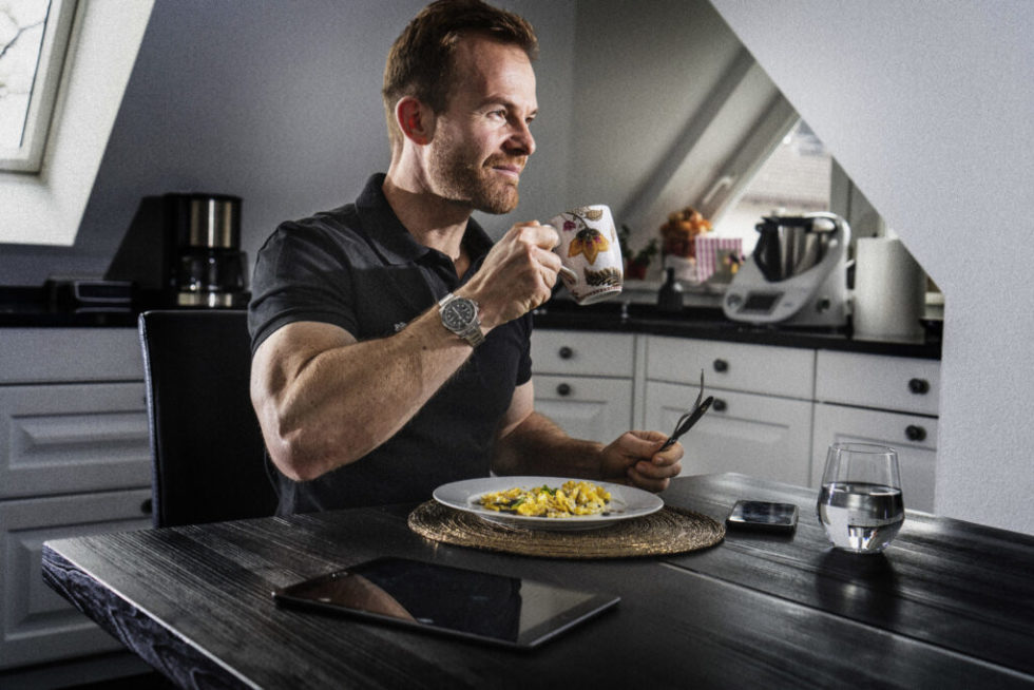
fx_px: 1178
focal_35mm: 41
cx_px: 517
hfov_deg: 47.4
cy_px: 345
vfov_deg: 32.7
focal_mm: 41
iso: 100
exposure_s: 1/125
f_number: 4.5
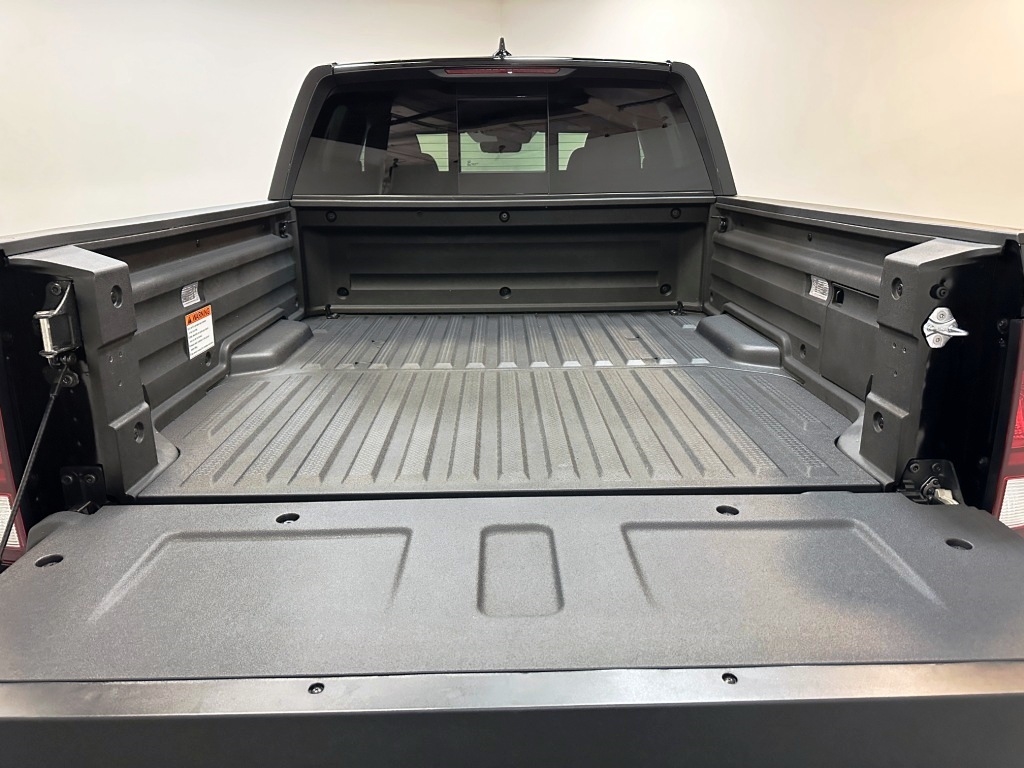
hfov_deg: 71.6
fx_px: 710
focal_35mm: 24
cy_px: 384
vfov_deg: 56.8
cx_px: 512
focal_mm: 6.86
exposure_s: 1/60
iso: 800
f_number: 1.78
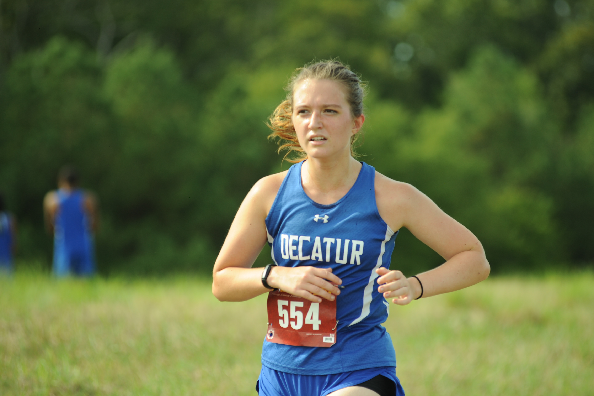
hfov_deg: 10.0
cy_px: 195
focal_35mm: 206
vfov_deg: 6.7
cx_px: 317
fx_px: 3398
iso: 320
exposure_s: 1/2000
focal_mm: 185
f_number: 3.5
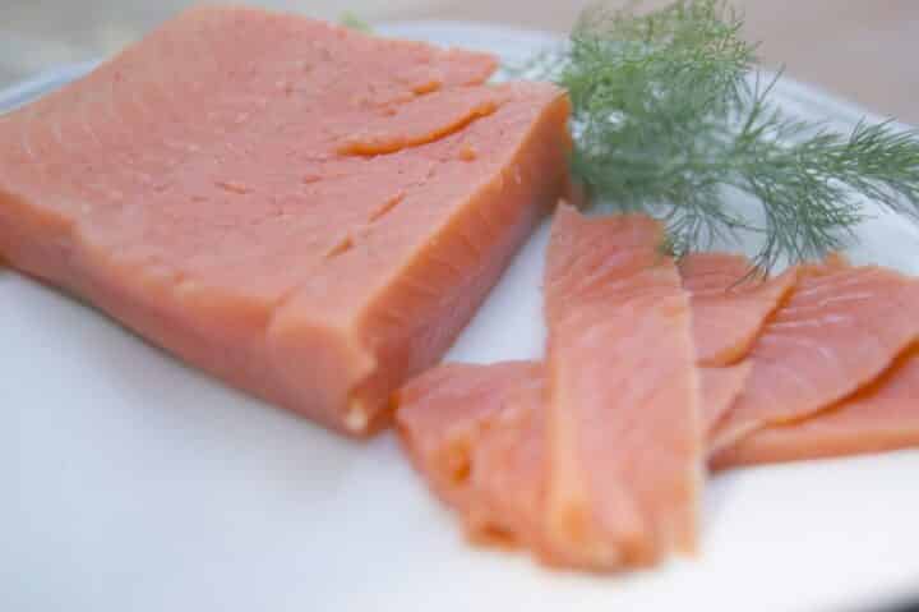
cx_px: 460
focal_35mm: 39
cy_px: 306
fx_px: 995
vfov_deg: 34.2
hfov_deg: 49.6
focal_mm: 26
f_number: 4.5
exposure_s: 1/160
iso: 200
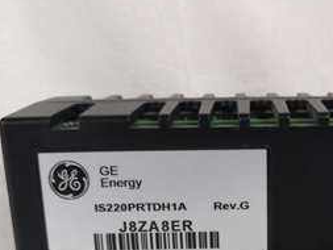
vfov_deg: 22.2
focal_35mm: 64
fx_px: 616
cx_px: 255
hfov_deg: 29.7
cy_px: 239
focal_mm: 3.95
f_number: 1.8
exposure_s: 1/50
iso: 50
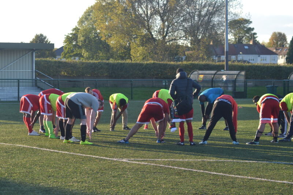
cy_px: 98
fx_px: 854
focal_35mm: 105
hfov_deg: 19.5
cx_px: 146
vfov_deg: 13.0
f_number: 5.6
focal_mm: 70
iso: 400
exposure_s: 1/500
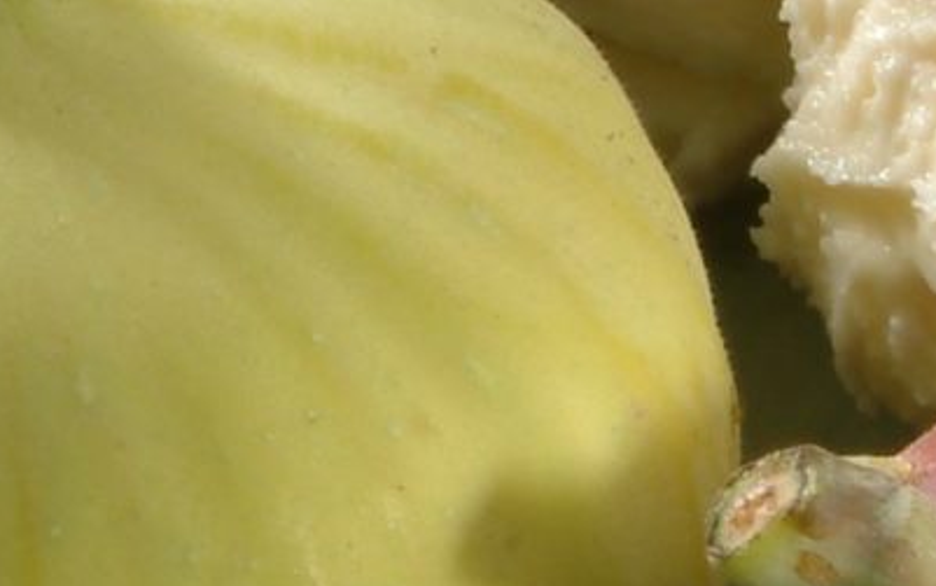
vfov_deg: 3.0
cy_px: -376
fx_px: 11210
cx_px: 706
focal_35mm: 439
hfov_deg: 4.8
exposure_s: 1/60
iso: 100
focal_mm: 45
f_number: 22
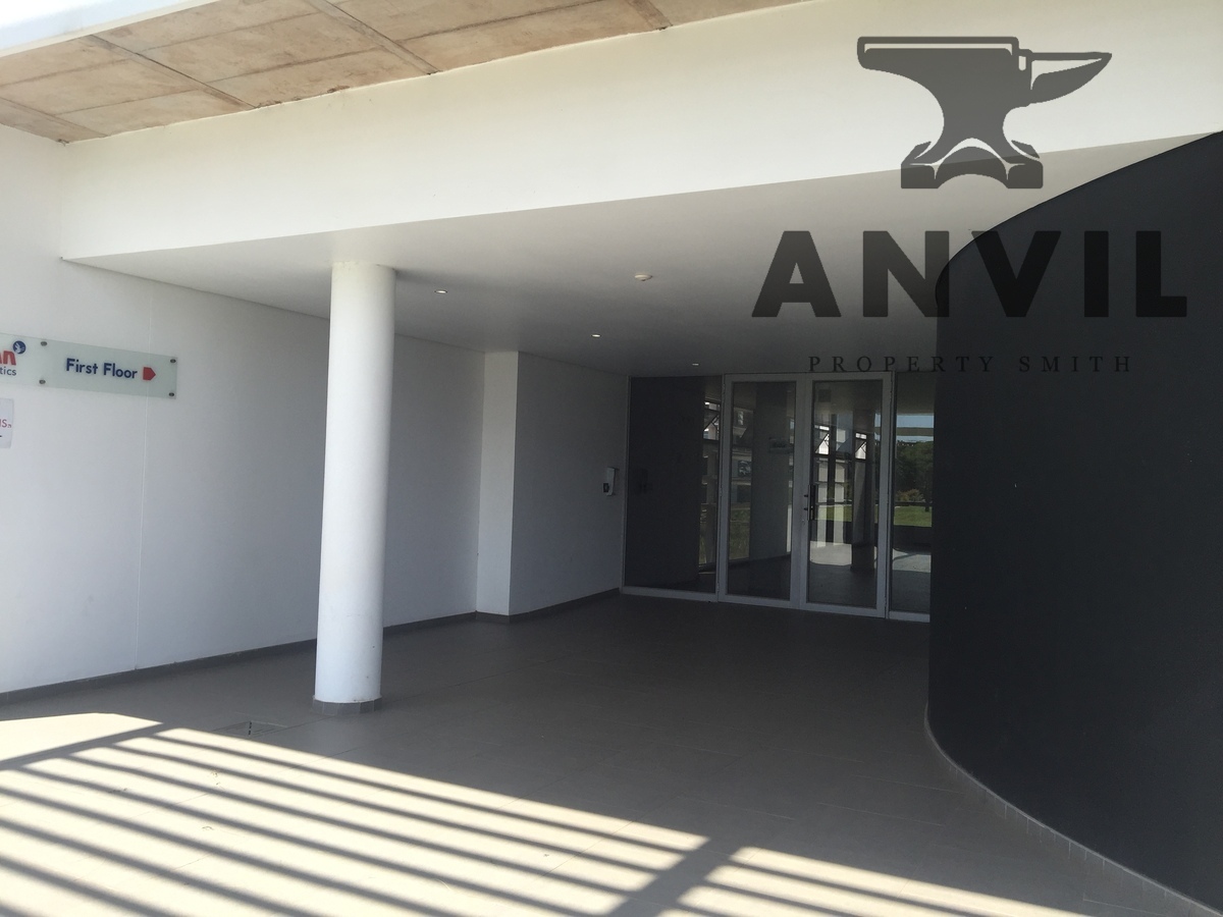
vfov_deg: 48.2
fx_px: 1025
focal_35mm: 29
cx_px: 612
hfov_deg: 61.7
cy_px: 458
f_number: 2.2
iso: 32
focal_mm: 4.15
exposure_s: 1/694
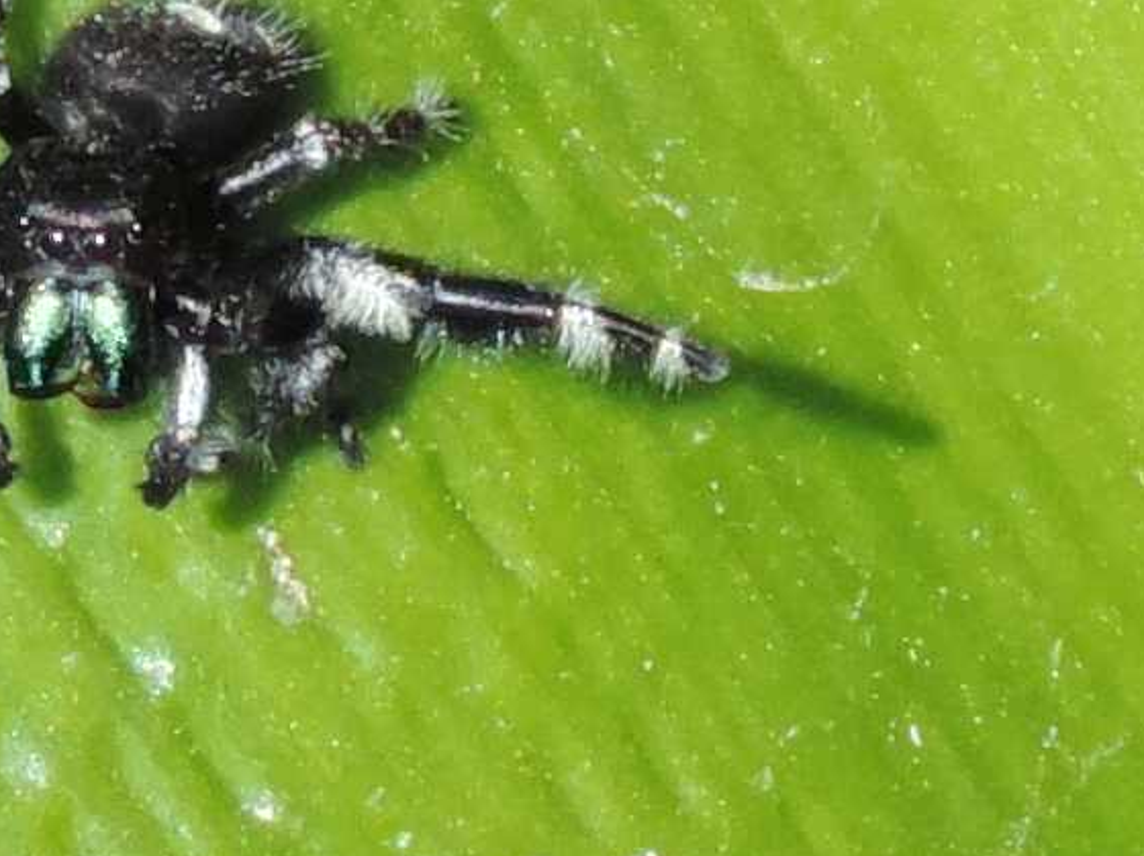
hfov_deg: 5.0
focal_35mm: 396
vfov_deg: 3.7
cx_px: 169
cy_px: 229
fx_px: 13076
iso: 80
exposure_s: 1/200
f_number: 4.6
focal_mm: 40.1
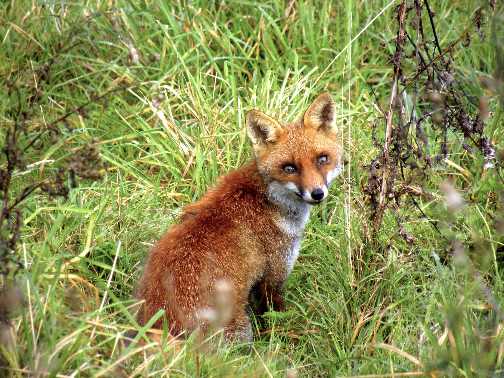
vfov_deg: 2.4
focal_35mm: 624
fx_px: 9085
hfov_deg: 3.2
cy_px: 189
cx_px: 252
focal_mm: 110.4
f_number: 5
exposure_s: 1/124
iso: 66
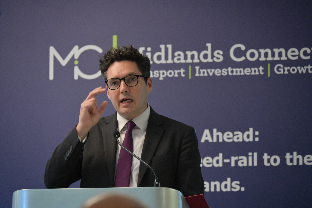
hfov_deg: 10.3
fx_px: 1732
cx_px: 156
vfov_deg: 6.9
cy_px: 104
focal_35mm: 200
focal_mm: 200
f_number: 6.3
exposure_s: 1/100
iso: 3200
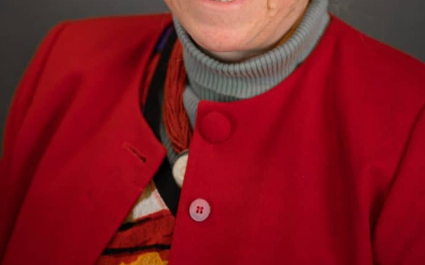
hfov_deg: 18.1
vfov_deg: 11.2
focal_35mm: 115
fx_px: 1331
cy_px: -29
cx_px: 212
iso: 640
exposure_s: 1/160
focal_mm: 75
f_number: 2.8
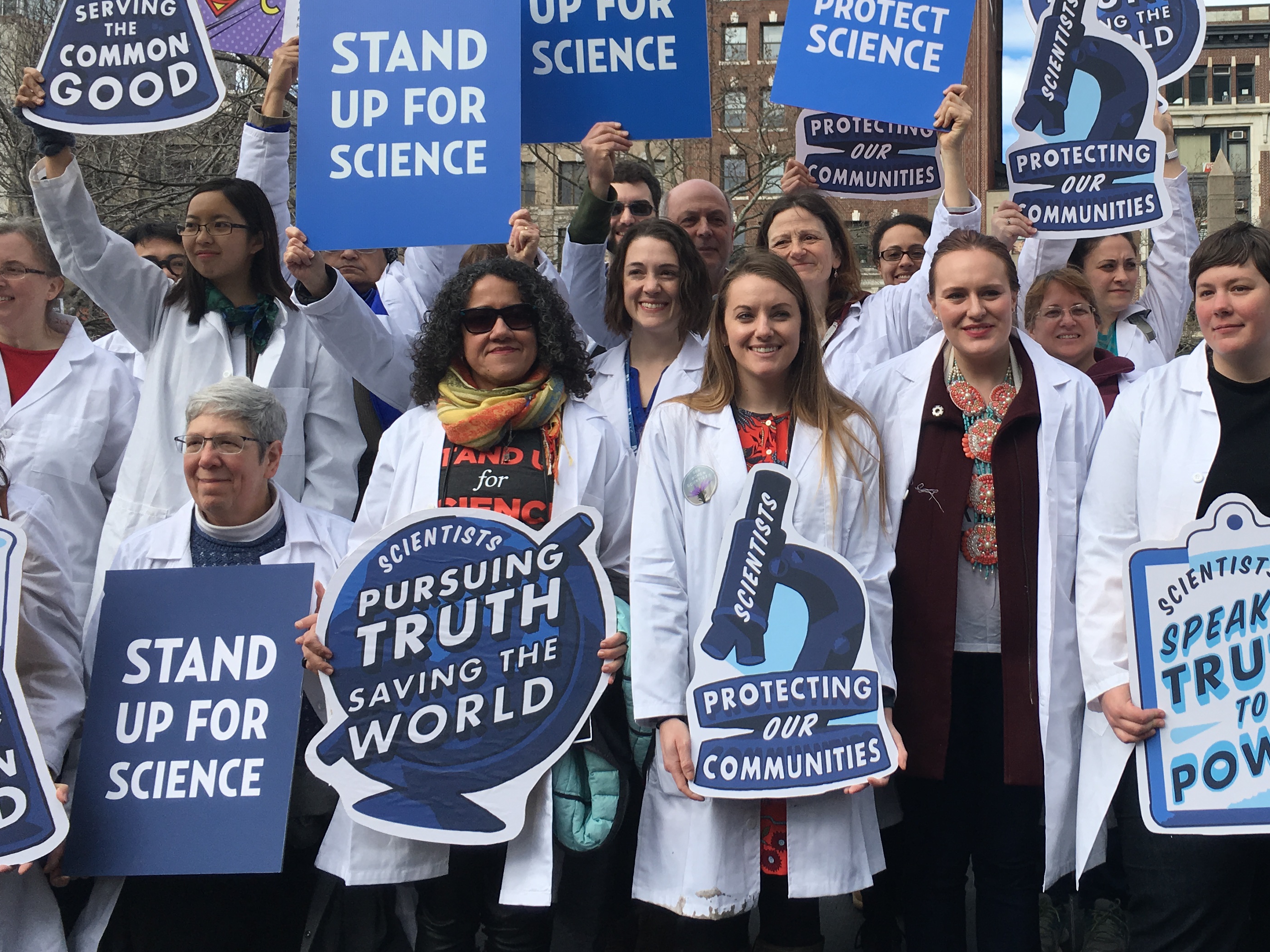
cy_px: 352
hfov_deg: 44.0
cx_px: 874
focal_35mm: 42
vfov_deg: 34.2
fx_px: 1541
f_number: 2.2
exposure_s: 1/999
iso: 25
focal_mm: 4.15
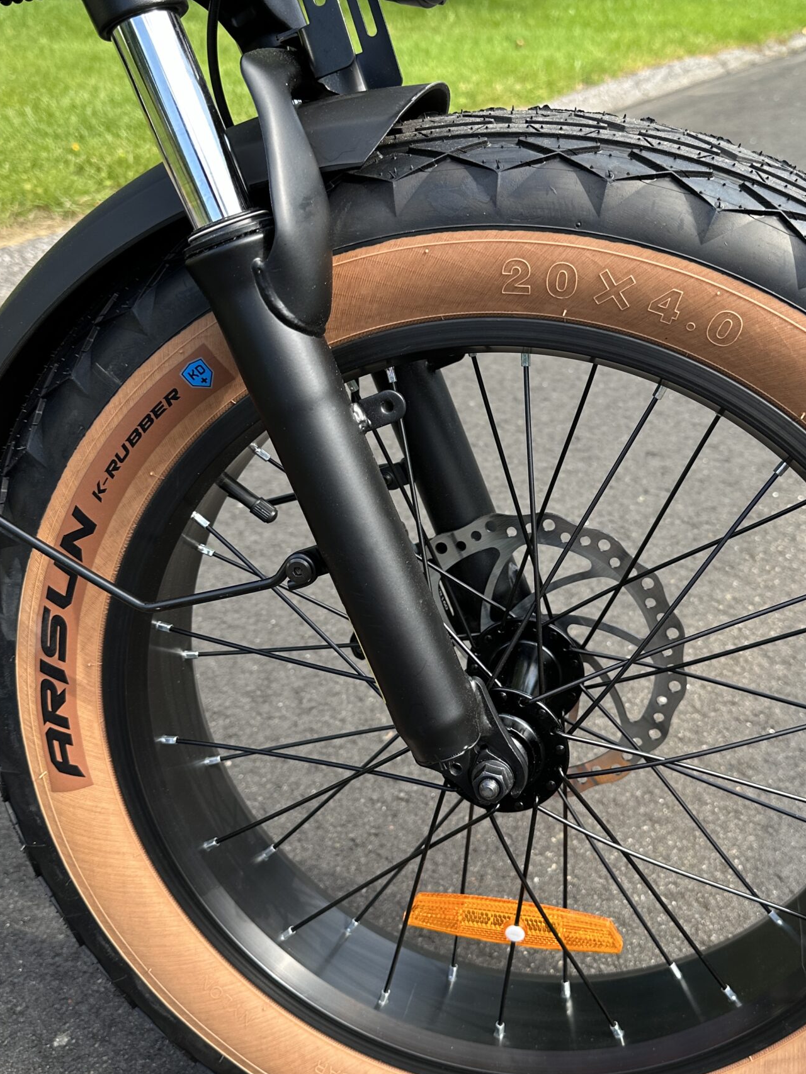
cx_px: 486
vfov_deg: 51.3
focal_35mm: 36
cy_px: 483
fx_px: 1118
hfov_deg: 39.5
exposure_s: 1/577
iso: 80
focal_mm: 6.86
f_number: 1.78
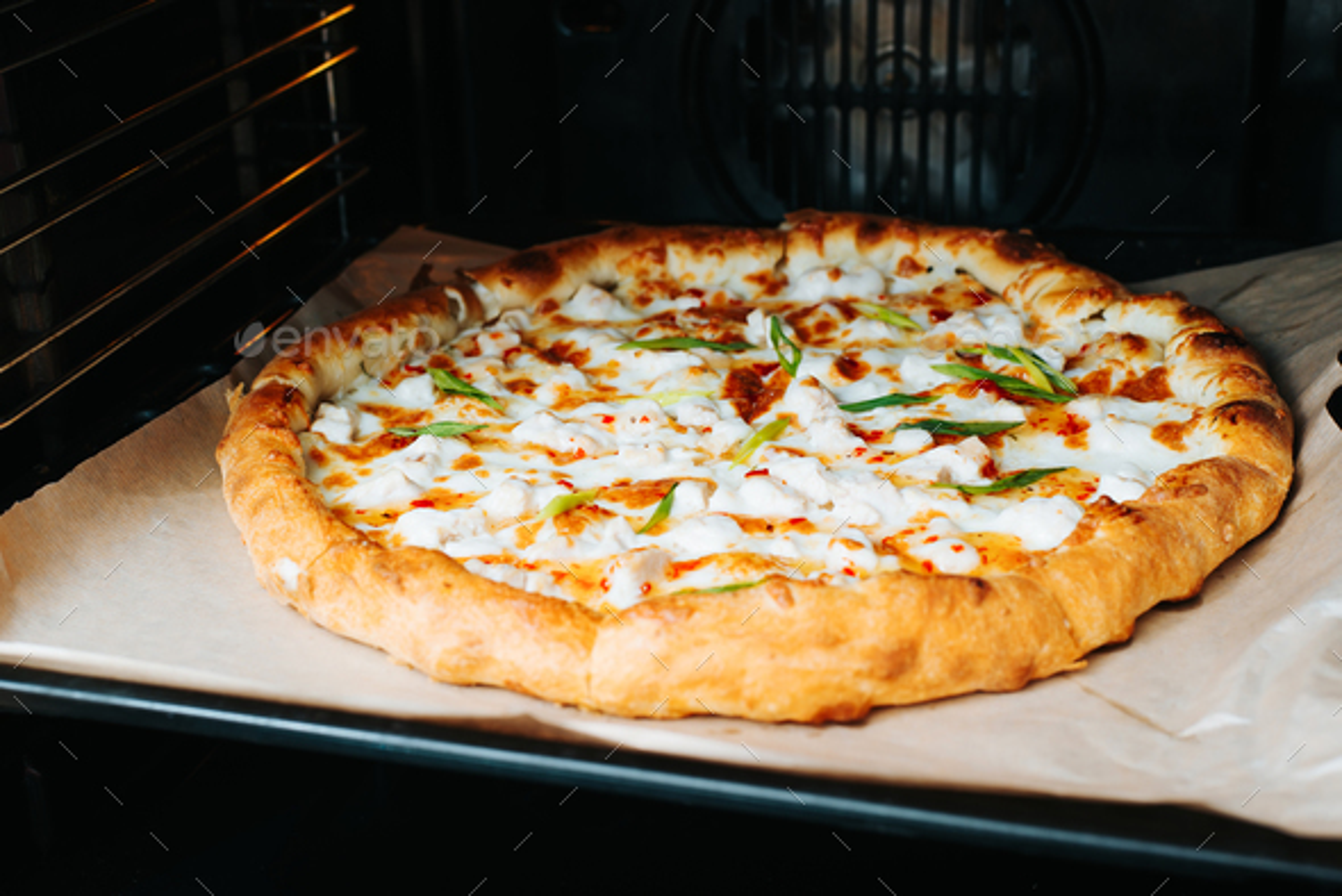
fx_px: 1865
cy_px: 448
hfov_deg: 39.6
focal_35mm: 50
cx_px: 671
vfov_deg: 27.0
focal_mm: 50
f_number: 5.6
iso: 100
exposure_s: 1/160
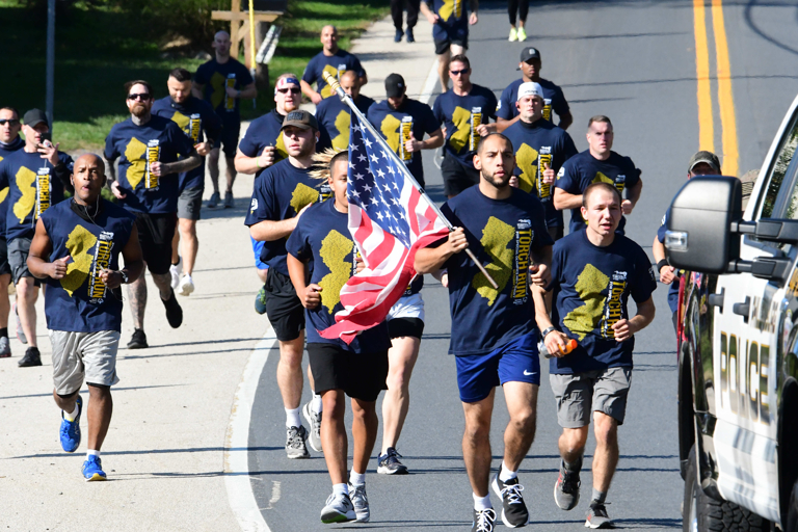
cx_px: 399
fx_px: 12634
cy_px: 266
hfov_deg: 3.6
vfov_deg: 2.4
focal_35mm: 570
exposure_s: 1/1250
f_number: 18
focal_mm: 380
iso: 2500
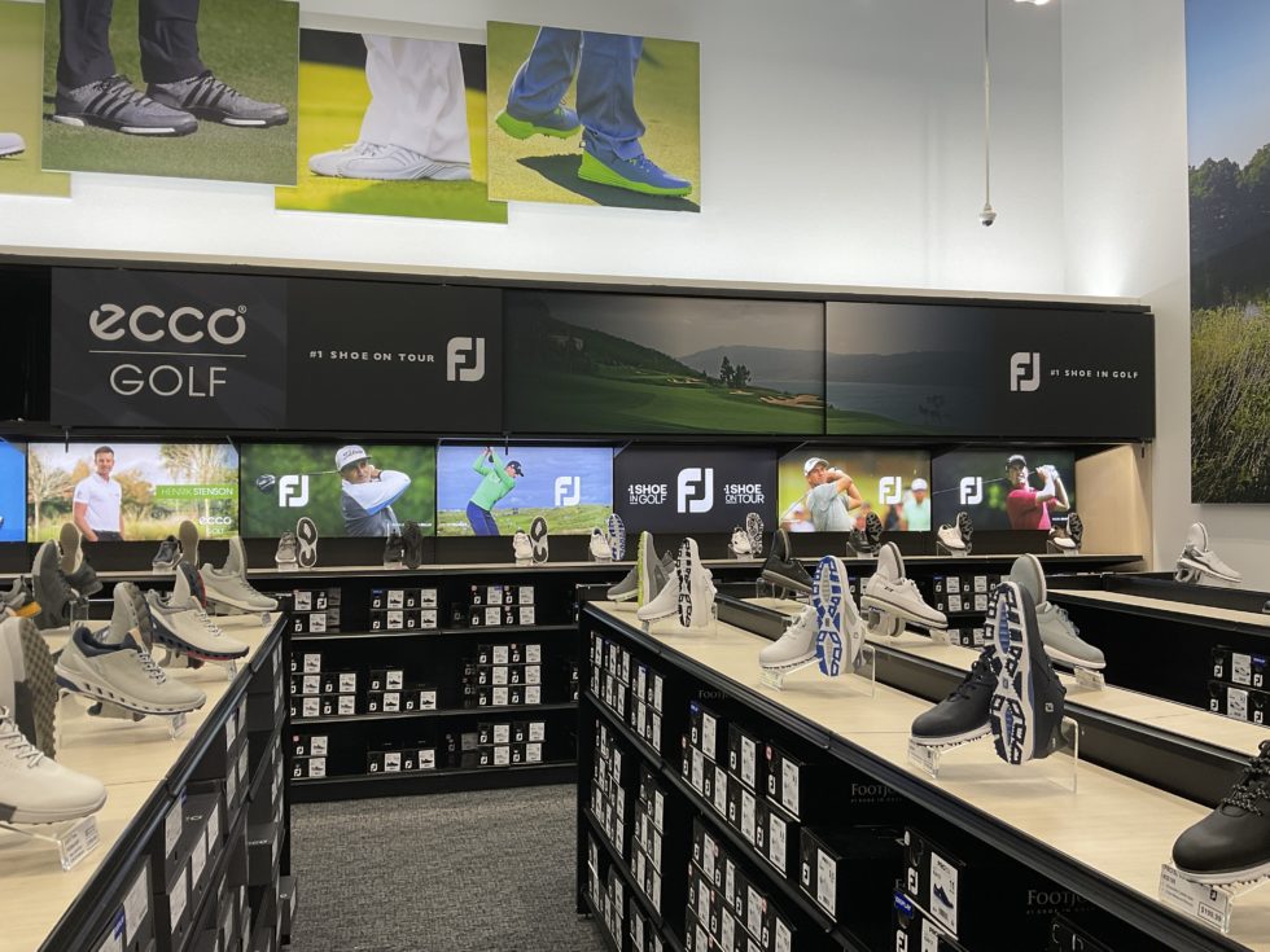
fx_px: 1064
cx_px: 635
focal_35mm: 29
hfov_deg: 61.7
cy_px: 476
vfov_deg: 48.2
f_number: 1.8
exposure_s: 1/120
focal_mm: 3
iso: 40
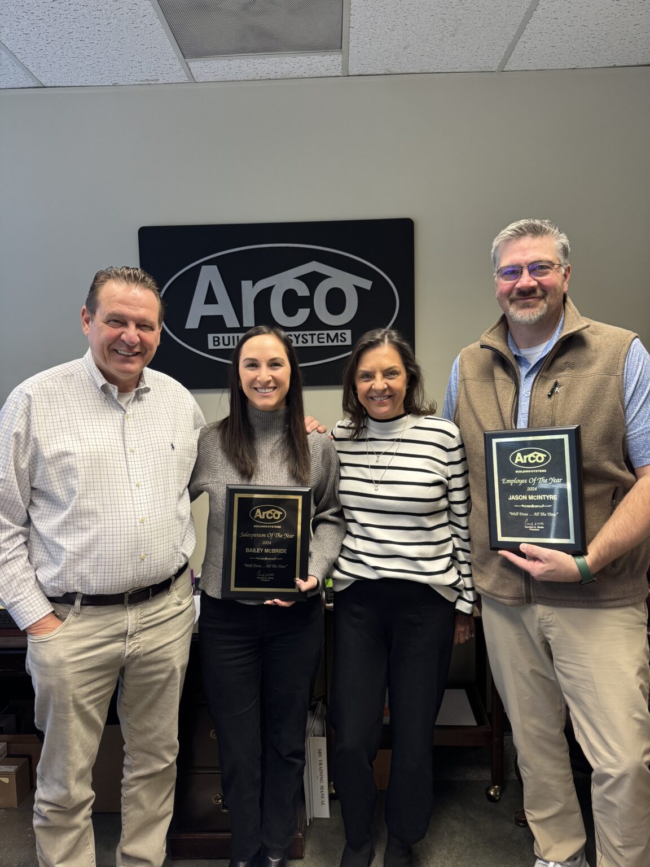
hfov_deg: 56.8
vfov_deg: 71.6
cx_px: 325
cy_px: 434
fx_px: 601
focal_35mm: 24
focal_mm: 6.76
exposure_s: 1/60
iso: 160
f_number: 1.78
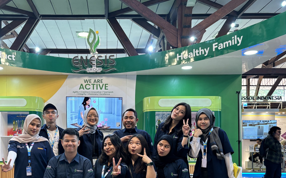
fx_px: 296
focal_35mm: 38
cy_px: 142
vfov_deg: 32.6
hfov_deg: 51.1
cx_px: 108
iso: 250
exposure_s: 1/50
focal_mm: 5.96
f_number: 1.6
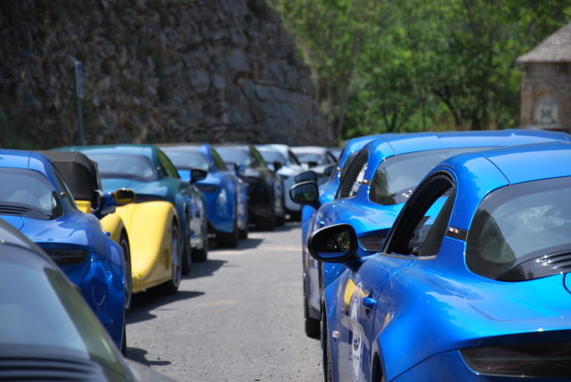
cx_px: 286
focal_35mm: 158
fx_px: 2501
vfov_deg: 8.7
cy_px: 191
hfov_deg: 13.0
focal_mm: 105
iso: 140
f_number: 5.6
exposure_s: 1/500
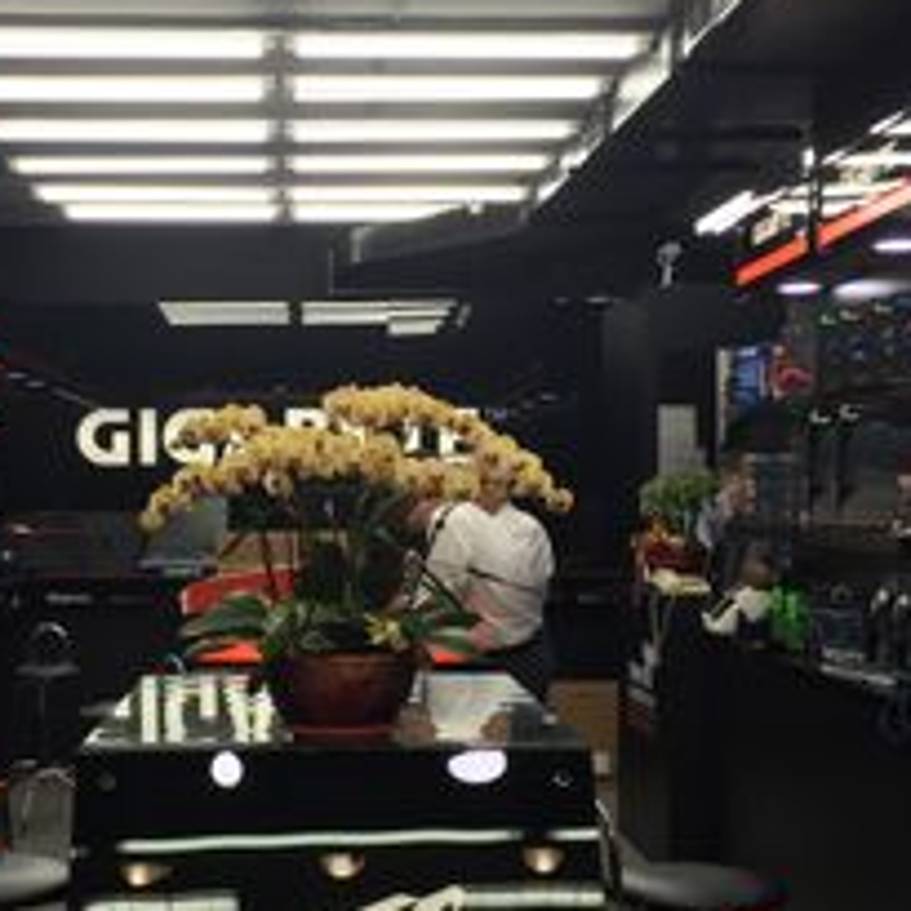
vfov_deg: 28.6
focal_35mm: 60
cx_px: 293
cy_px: 529
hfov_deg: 28.4
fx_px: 1786
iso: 40
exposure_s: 1/60
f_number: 2.2
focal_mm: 4.15
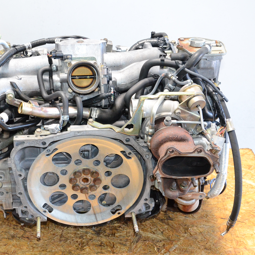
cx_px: 84
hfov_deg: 29.3
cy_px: 127
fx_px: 483
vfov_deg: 29.6
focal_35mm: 58
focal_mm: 30
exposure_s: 1/80
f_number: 8
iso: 2500
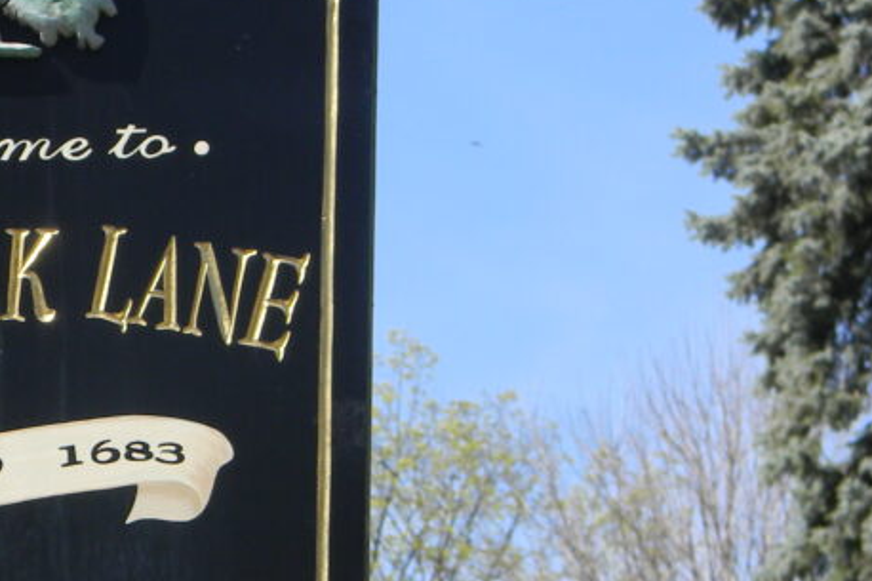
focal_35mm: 193
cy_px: 520
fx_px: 4673
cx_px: 57
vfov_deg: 7.1
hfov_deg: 10.6
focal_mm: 15.1
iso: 80
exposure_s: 1/360
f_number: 4.5
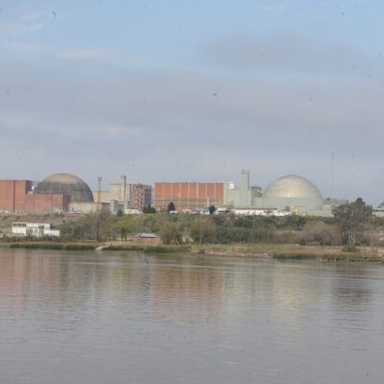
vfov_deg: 19.3
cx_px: 95
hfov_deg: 19.2
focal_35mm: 90
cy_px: 192
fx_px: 1130
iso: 800
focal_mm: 70
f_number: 22
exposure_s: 1/400
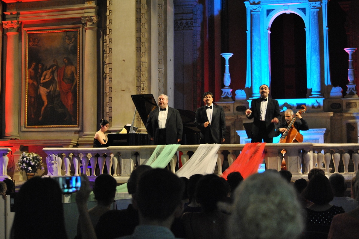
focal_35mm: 82
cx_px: 180
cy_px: 120
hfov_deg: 24.6
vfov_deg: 16.6
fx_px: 823
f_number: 4.5
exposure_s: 1/10
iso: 800
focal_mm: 55
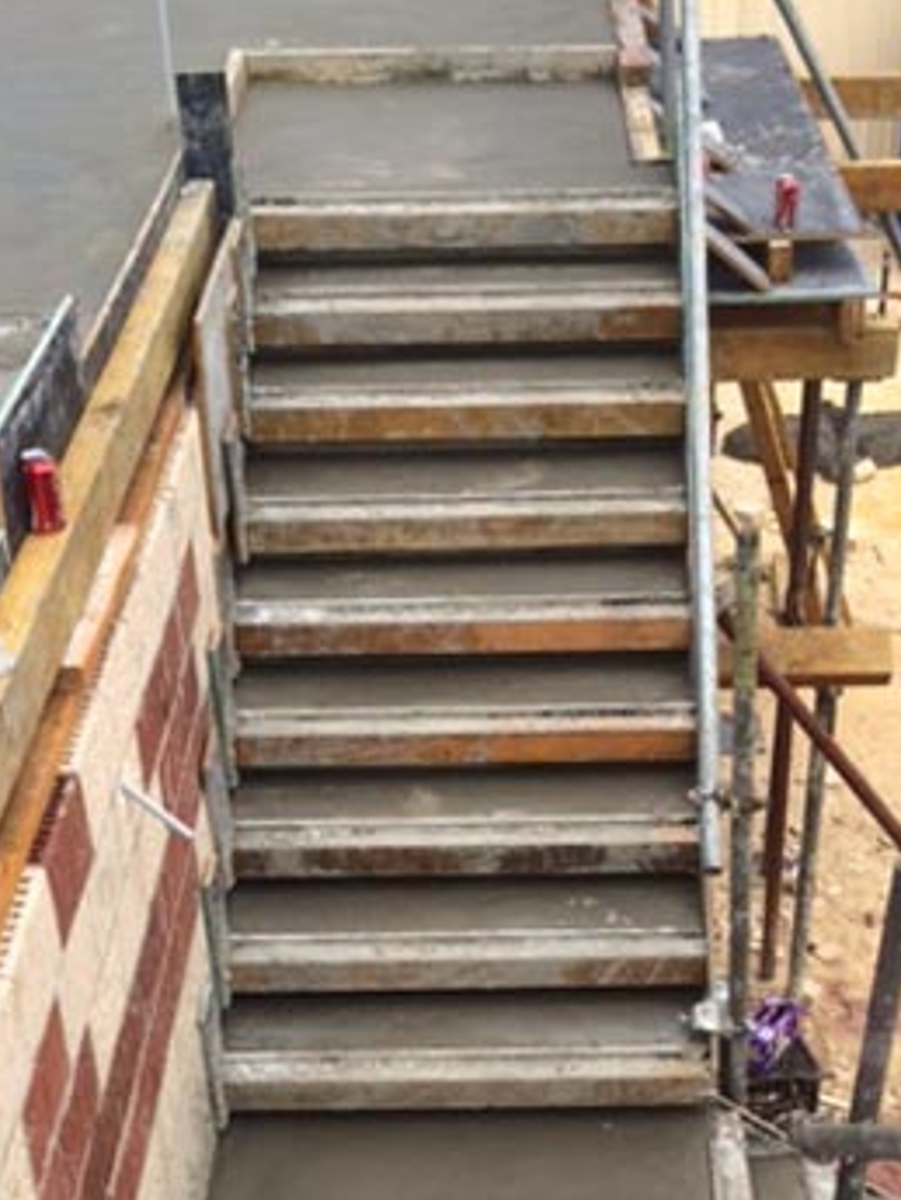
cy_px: 1143
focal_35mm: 56
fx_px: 1942
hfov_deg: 26.1
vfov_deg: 32.2
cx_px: 522
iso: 32
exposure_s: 1/1866
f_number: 2.2
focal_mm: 4.15
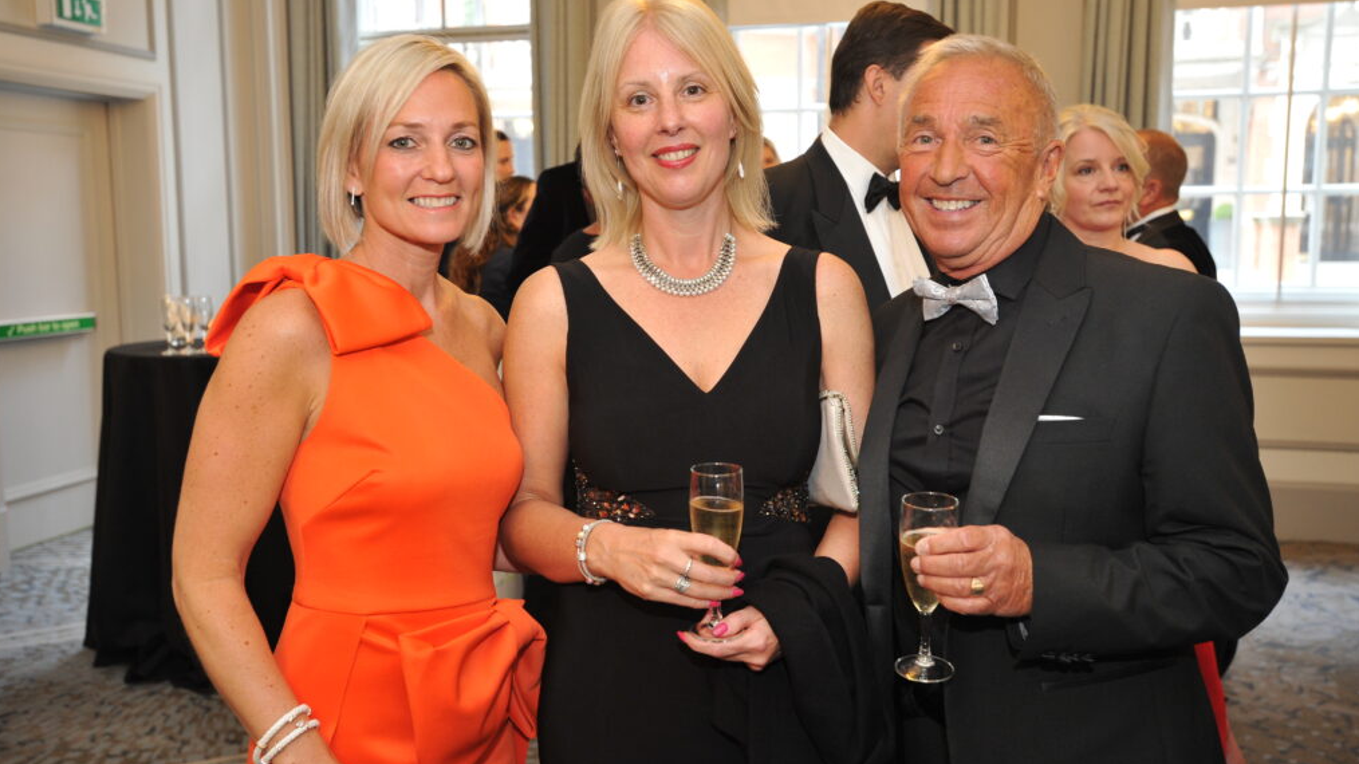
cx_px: 680
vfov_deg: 32.0
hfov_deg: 54.0
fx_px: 1333
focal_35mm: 37
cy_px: 357
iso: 1600
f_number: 5.6
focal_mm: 35
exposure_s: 1/30
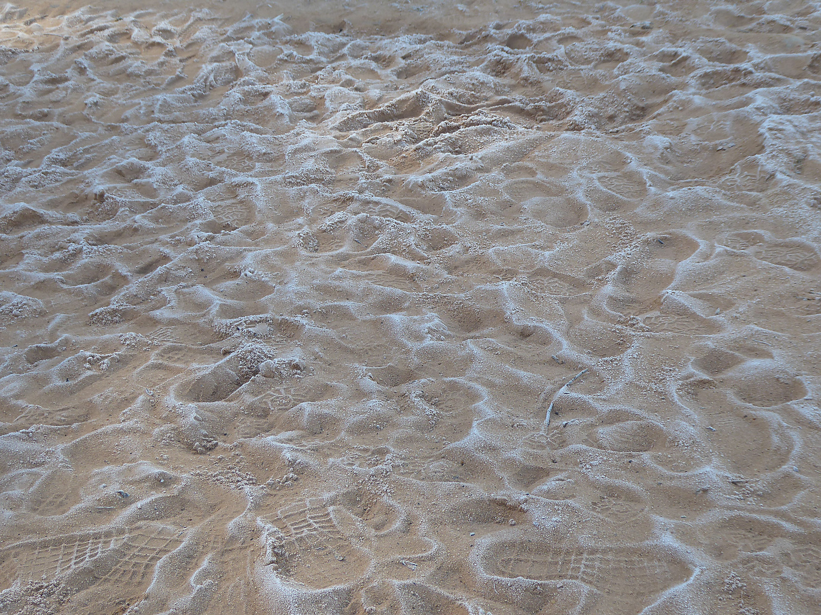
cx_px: 410
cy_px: 308
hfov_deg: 28.2
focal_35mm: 69
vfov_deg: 21.3
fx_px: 1636
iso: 80
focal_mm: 11.7
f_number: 4.4
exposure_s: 1/80
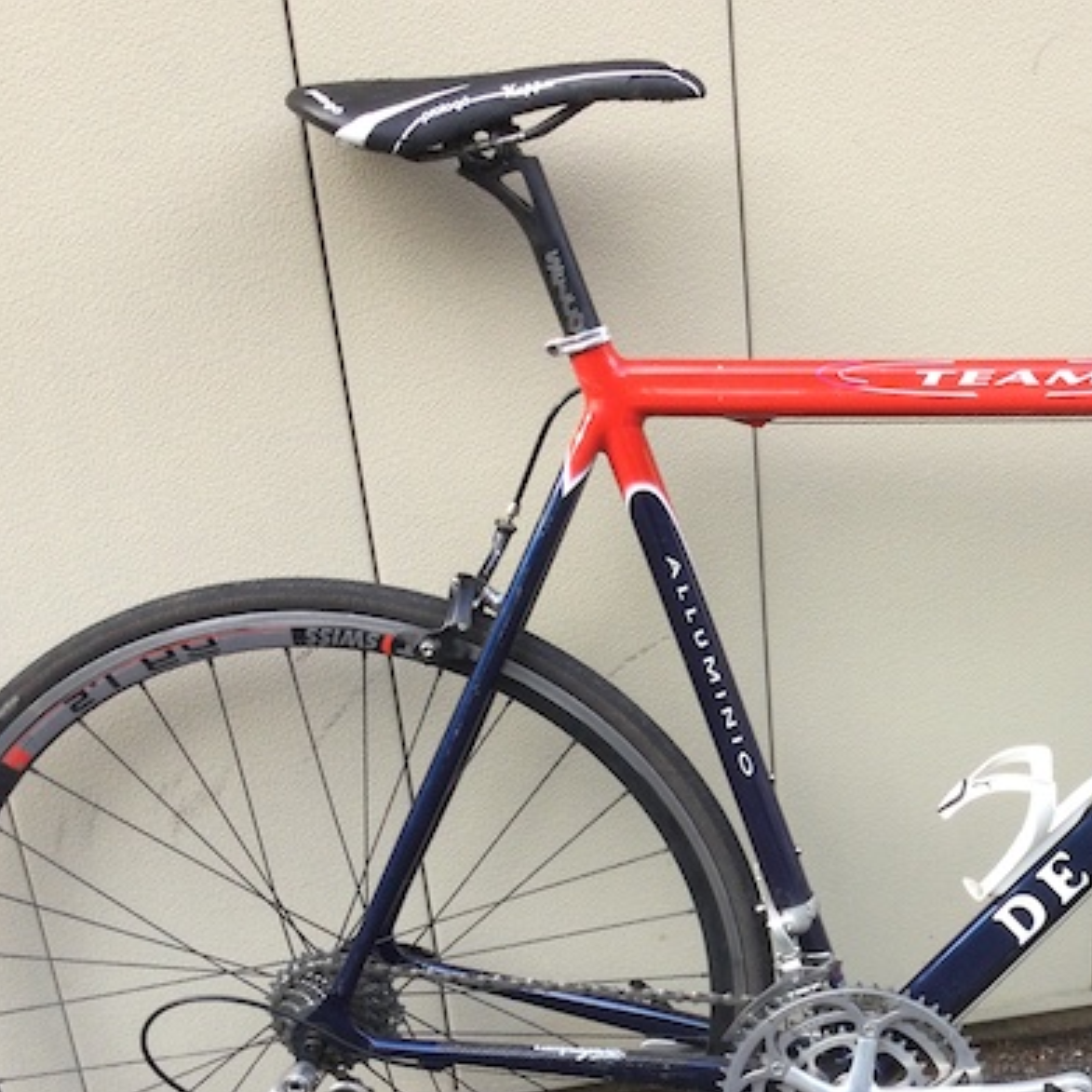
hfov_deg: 29.5
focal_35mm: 56
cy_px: 746
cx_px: 955
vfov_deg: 30.3
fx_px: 1999
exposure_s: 1/60
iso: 25
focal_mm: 3.3
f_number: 2.4
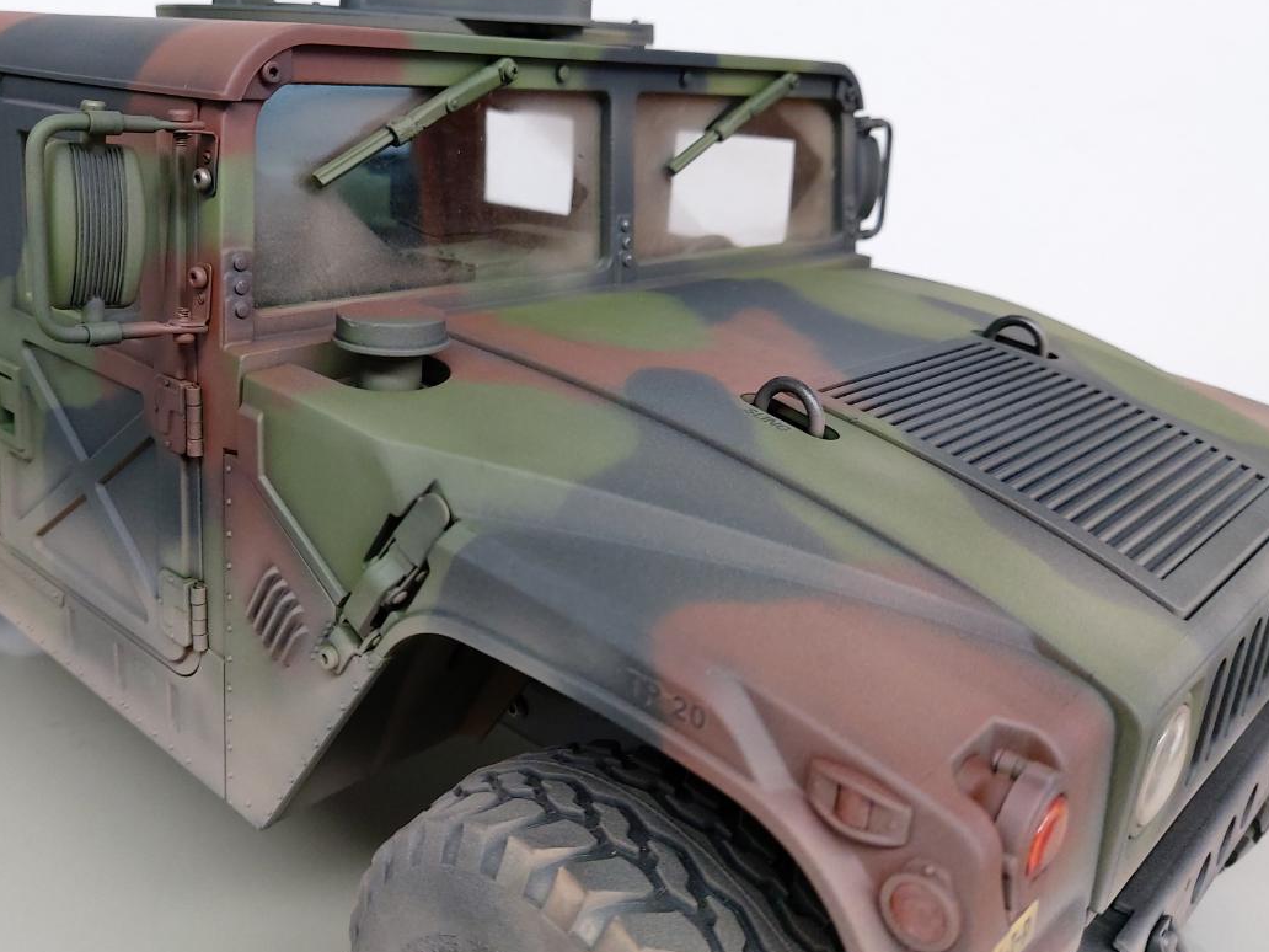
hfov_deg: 58.0
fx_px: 1136
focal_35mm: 31
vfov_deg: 45.3
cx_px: 528
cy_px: 400
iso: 250
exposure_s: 1/60
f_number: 2
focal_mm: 4.58
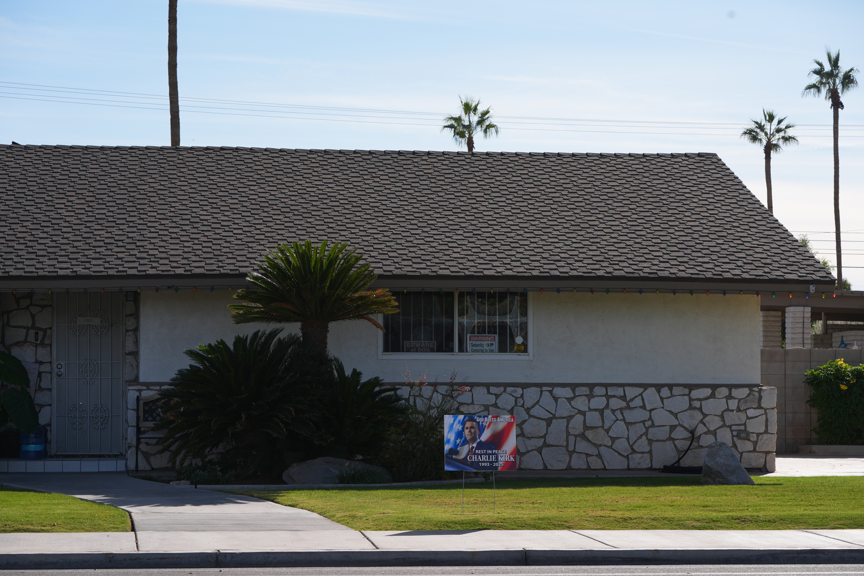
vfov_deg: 13.7
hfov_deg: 20.4
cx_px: 432
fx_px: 2400
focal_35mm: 100
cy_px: 288
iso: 250
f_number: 11
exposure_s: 1/500
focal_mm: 100
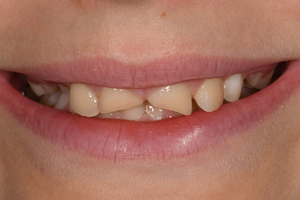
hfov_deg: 16.3
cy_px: 100
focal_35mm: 126
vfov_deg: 10.9
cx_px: 150
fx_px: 1050
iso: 200
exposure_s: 1/160
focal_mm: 105
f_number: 32
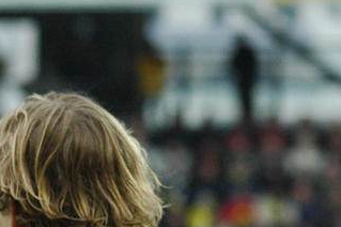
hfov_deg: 3.6
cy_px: 361
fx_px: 5469
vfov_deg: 2.4
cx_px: 169
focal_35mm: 578
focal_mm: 120
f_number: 4
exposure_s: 1/500
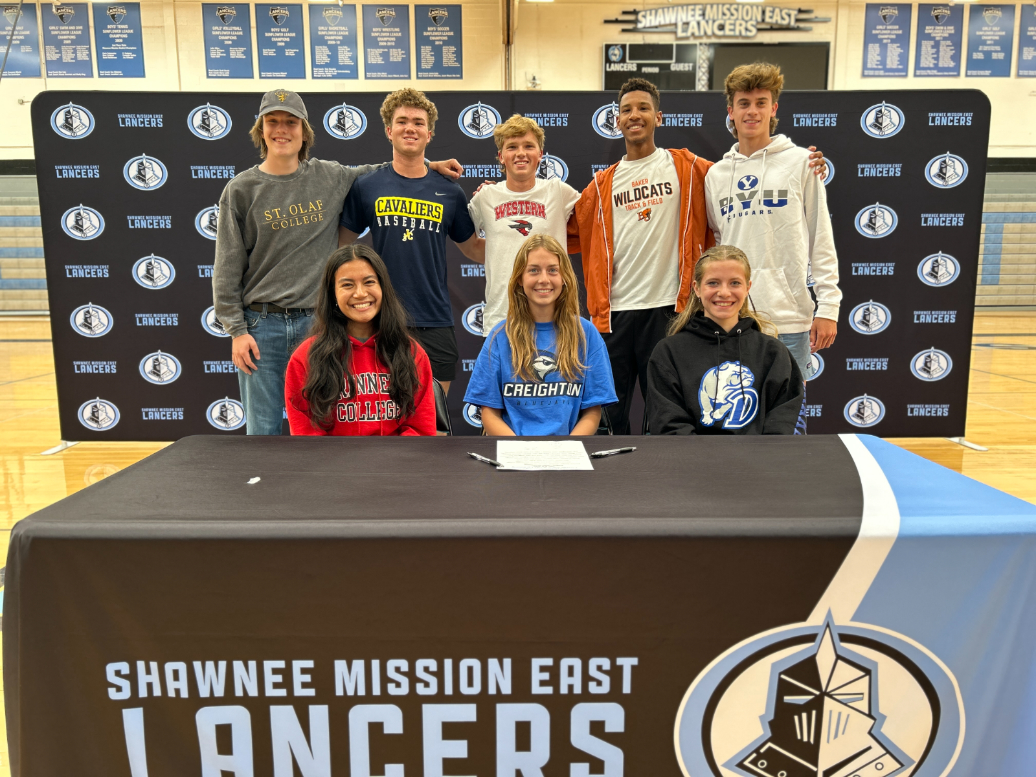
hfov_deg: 67.3
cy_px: 388
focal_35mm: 26
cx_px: 518
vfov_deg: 53.1
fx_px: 778
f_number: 1.5
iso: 80
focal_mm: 5.7
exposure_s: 1/121
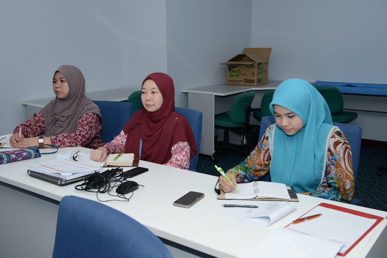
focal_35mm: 40
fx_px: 430
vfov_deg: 33.4
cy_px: 129
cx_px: 194
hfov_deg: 48.5
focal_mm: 40
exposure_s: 1/250
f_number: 8
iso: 1100
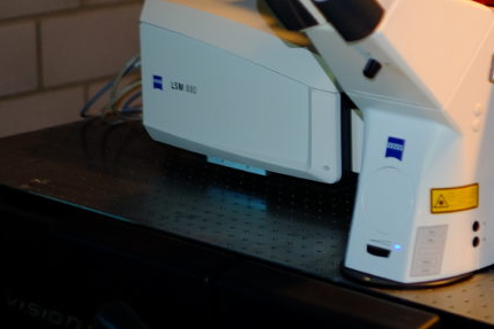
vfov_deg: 10.8
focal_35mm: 126
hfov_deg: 16.0
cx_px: 480
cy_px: 36
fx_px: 1728
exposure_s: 1/30
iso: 400
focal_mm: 35
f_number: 1.6
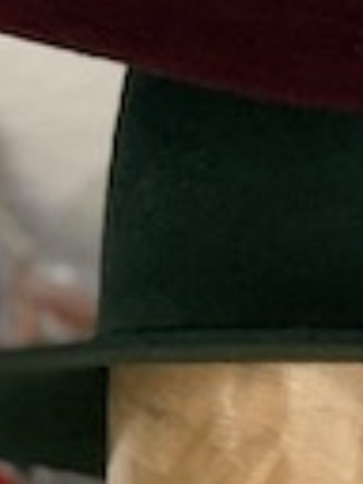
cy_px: 178
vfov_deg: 6.1
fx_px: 4530
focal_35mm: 324
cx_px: 639
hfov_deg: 4.5
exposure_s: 1/107
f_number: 2.4
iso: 125
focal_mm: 6
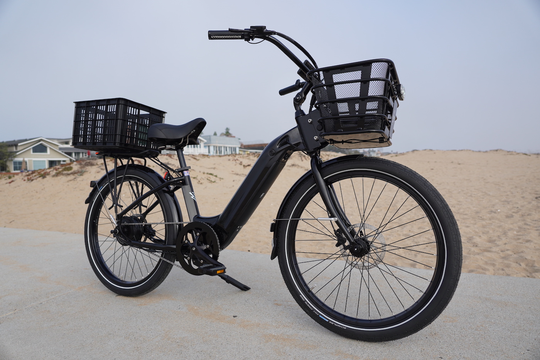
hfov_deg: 73.8
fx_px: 360
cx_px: 270
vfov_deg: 53.1
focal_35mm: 24
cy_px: 180
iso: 100
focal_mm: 16
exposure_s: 1/1000
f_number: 2.8
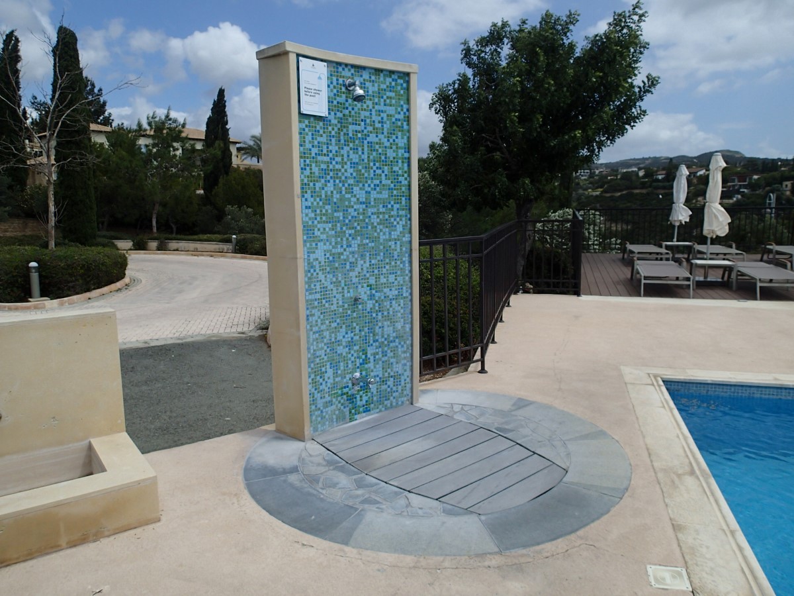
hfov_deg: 69.4
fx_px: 573
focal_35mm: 25
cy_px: 298
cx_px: 397
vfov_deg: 54.9
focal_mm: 4.5
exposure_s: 1/320
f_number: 8
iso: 100
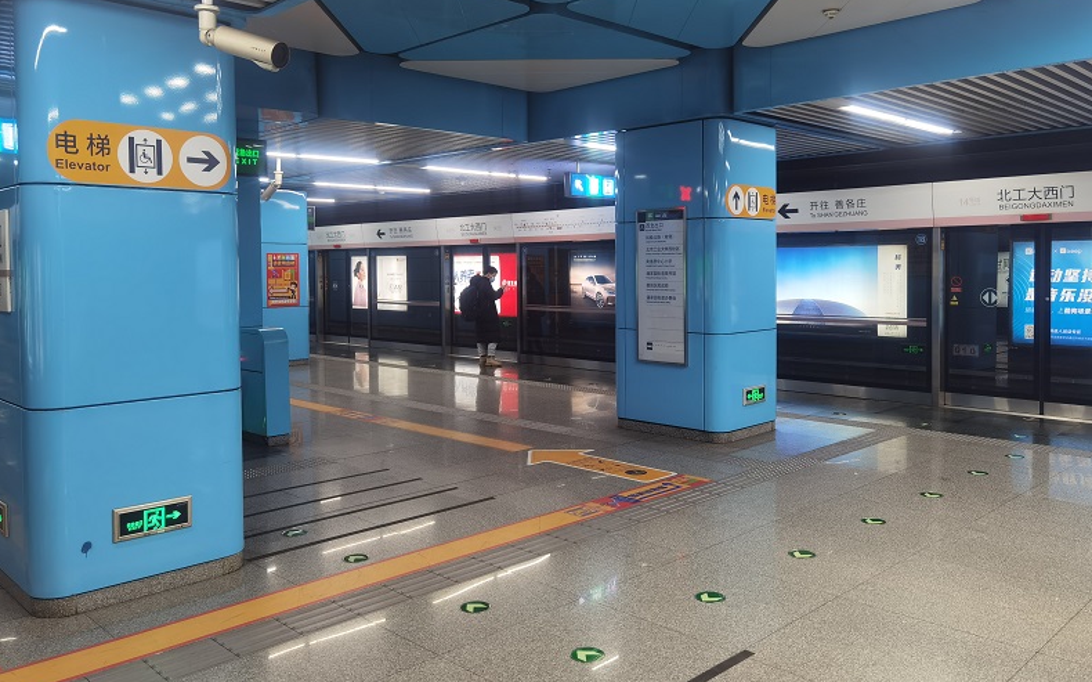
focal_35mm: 29
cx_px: 552
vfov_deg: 43.0
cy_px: 289
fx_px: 863
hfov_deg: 64.7
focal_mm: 6.71
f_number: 1.9
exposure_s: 1/100
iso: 200
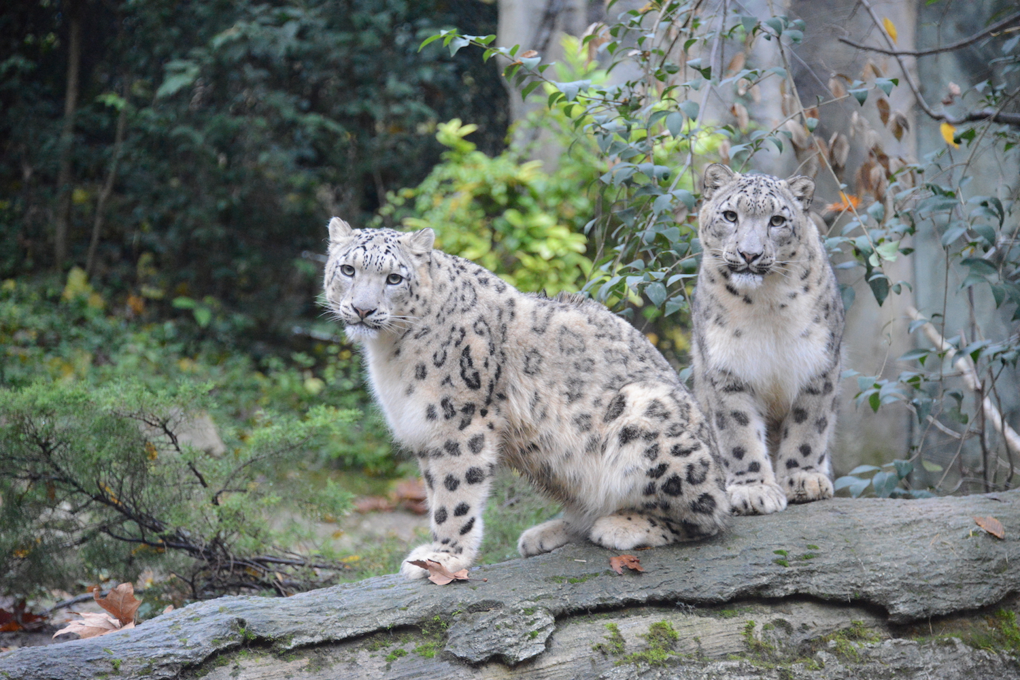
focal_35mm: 180
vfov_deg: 7.6
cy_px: 340
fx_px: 5100
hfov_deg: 11.4
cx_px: 510
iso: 6400
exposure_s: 1/100
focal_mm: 180
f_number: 5.6
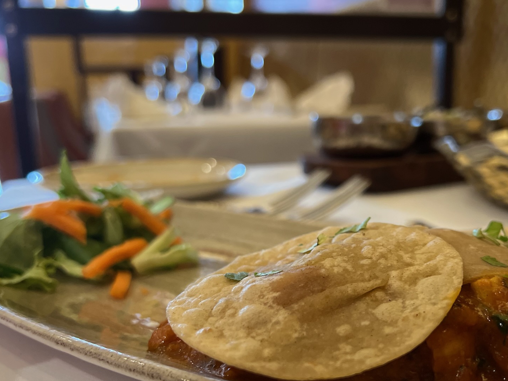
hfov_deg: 49.9
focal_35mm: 37
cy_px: 242
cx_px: 303
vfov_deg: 38.4
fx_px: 543
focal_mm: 5.7
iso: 400
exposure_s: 1/33
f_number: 1.5
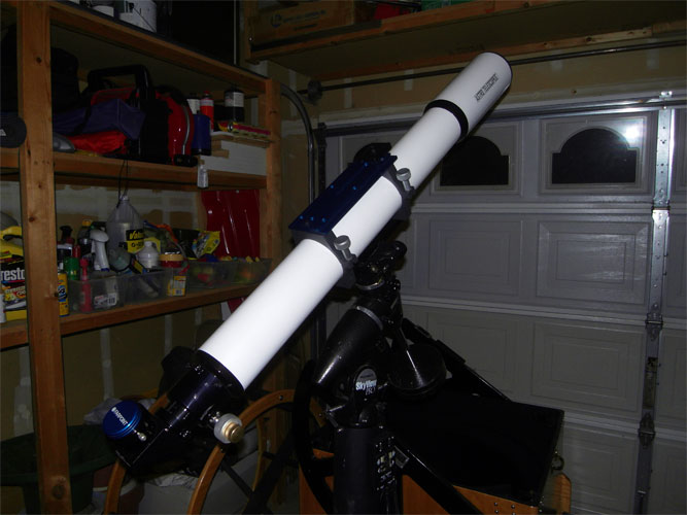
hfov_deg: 71.6
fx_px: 476
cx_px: 344
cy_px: 258
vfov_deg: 56.8
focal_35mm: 24
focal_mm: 4.3
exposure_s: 1/40
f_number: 2.8
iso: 100
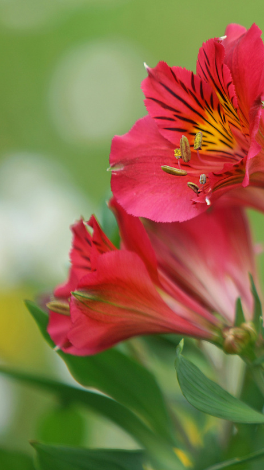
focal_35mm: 414
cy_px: 174
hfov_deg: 2.9
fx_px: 5154
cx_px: 417
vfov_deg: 5.2
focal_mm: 200
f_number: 4
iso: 100
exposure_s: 1/250
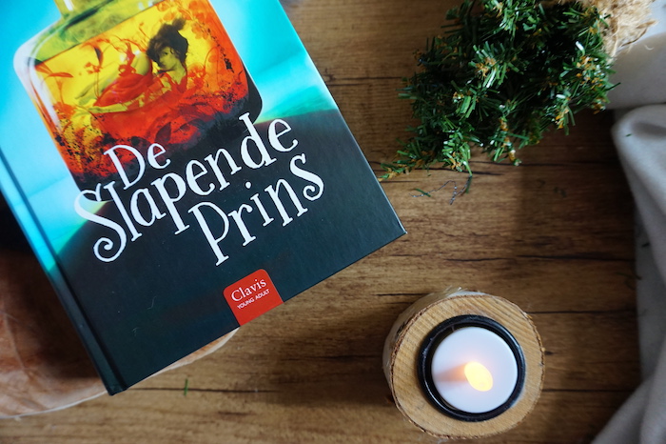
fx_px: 444
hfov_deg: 73.8
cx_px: 333
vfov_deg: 53.1
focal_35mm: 24
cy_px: 222
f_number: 4
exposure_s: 1/60
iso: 640
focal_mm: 16
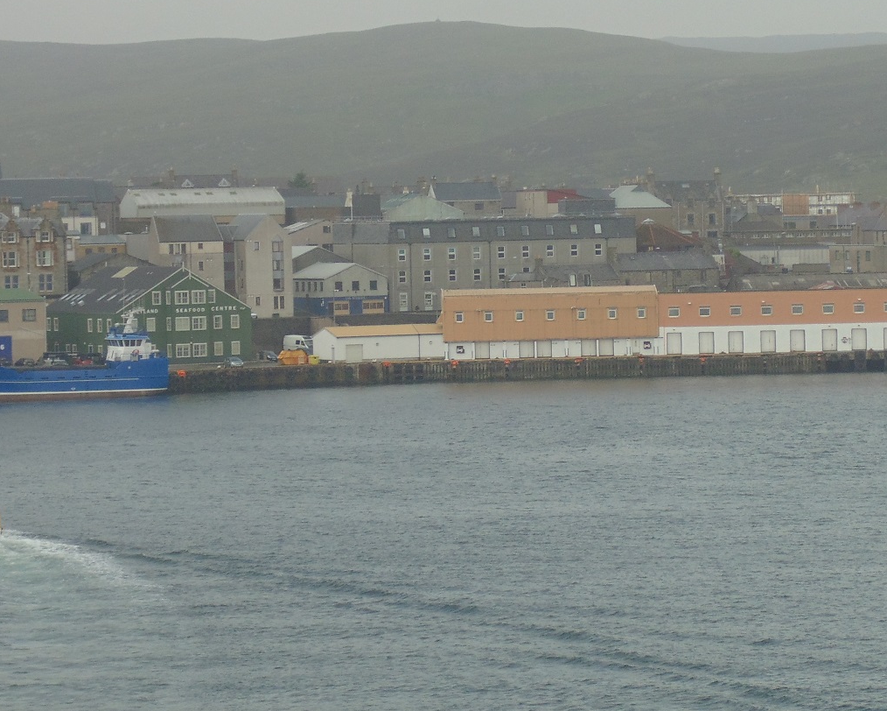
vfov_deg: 9.0
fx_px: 4517
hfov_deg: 11.2
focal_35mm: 172
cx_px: 502
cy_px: 405
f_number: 4.6
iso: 80
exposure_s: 1/160
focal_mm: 17.5
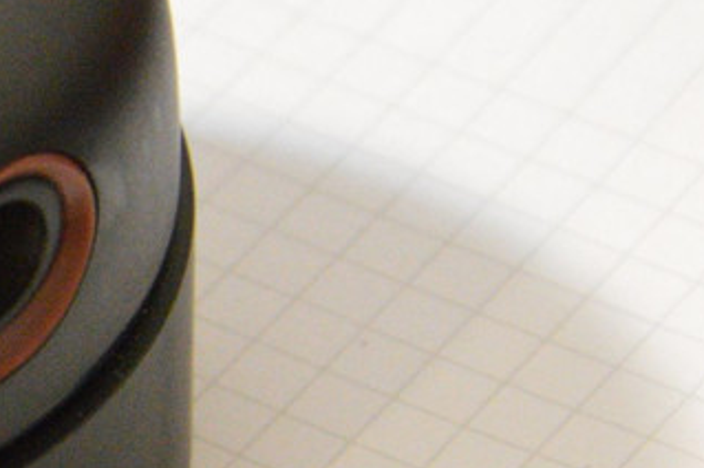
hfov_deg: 4.3
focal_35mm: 475
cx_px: -342
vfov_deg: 2.9
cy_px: 210
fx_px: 9270
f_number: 11
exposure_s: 1/8
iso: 6400
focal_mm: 105
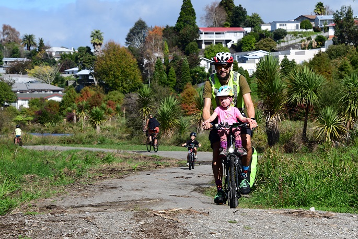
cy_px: 120
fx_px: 1154
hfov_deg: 17.6
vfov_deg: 11.8
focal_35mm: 116
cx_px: 179
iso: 400
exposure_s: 1/400
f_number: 14
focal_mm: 116
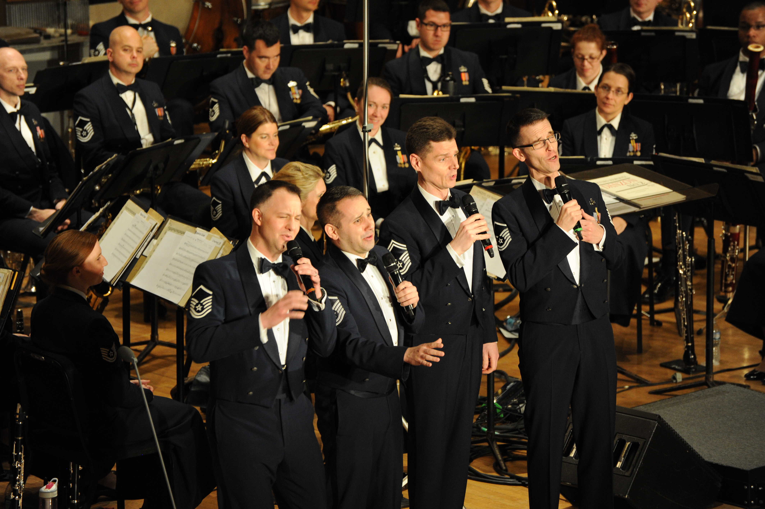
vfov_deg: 7.0
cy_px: 254
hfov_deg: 10.6
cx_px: 382
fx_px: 4141
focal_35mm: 195
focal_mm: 195
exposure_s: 1/100
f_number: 5.3
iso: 3200
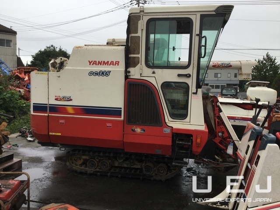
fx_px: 251
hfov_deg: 58.4
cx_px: 140
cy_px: 105
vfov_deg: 45.4
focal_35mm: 31
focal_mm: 3.3
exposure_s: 1/360
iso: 25
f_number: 2.4
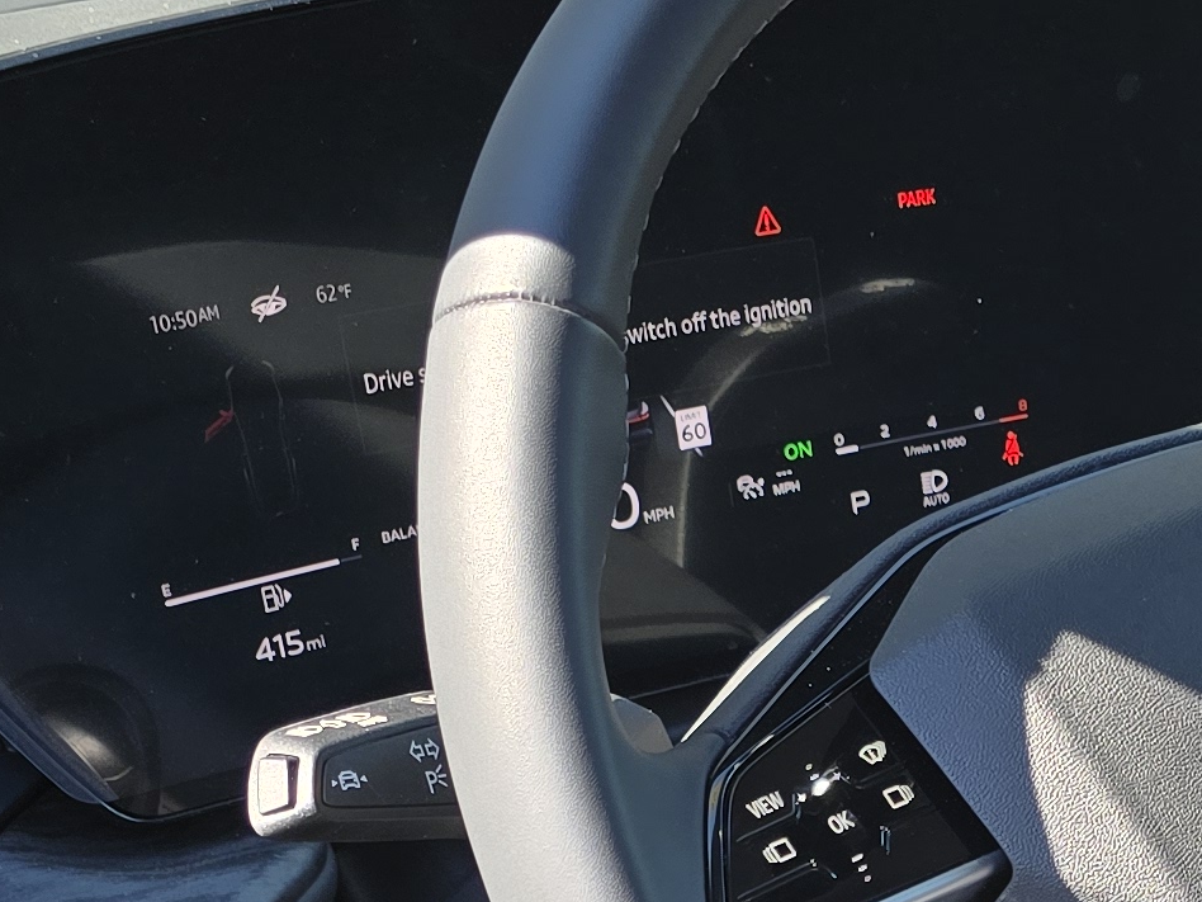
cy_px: 1536
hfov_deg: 18.7
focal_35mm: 97
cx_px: 1587
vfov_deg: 13.8
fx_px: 3368
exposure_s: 1/180
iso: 20
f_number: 1.7
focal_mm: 6.3
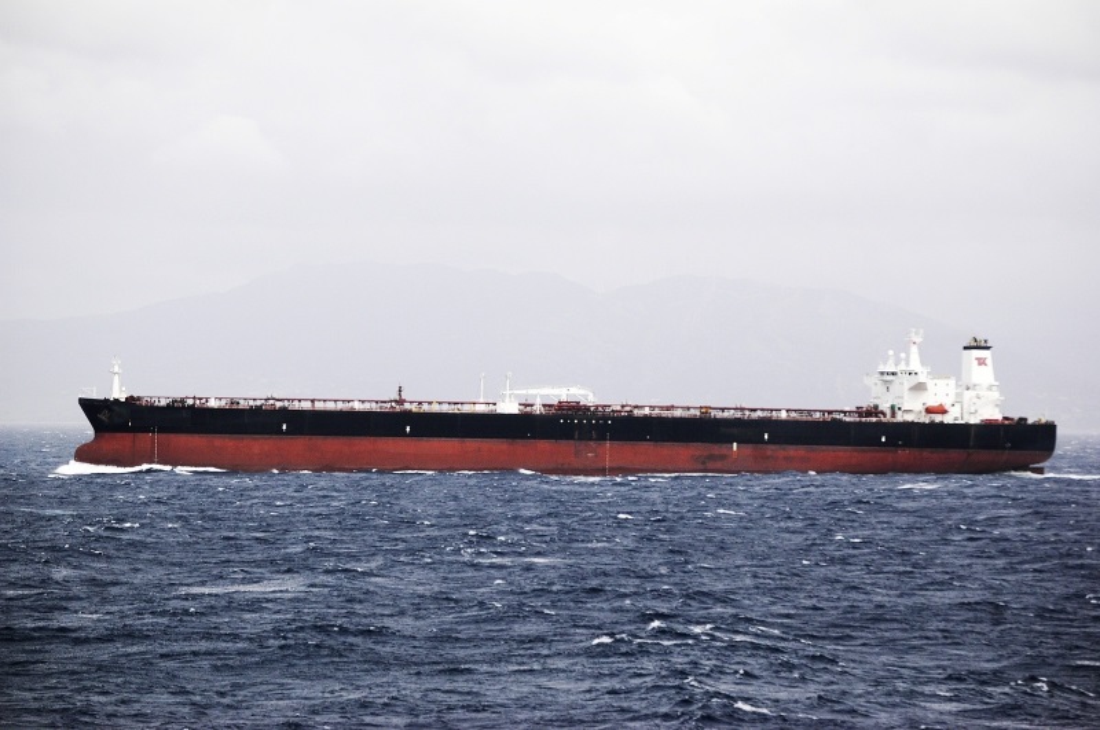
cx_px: 550
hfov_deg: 14.4
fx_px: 4348
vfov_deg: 9.6
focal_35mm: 142
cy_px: 365
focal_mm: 95
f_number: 9
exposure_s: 1/1250
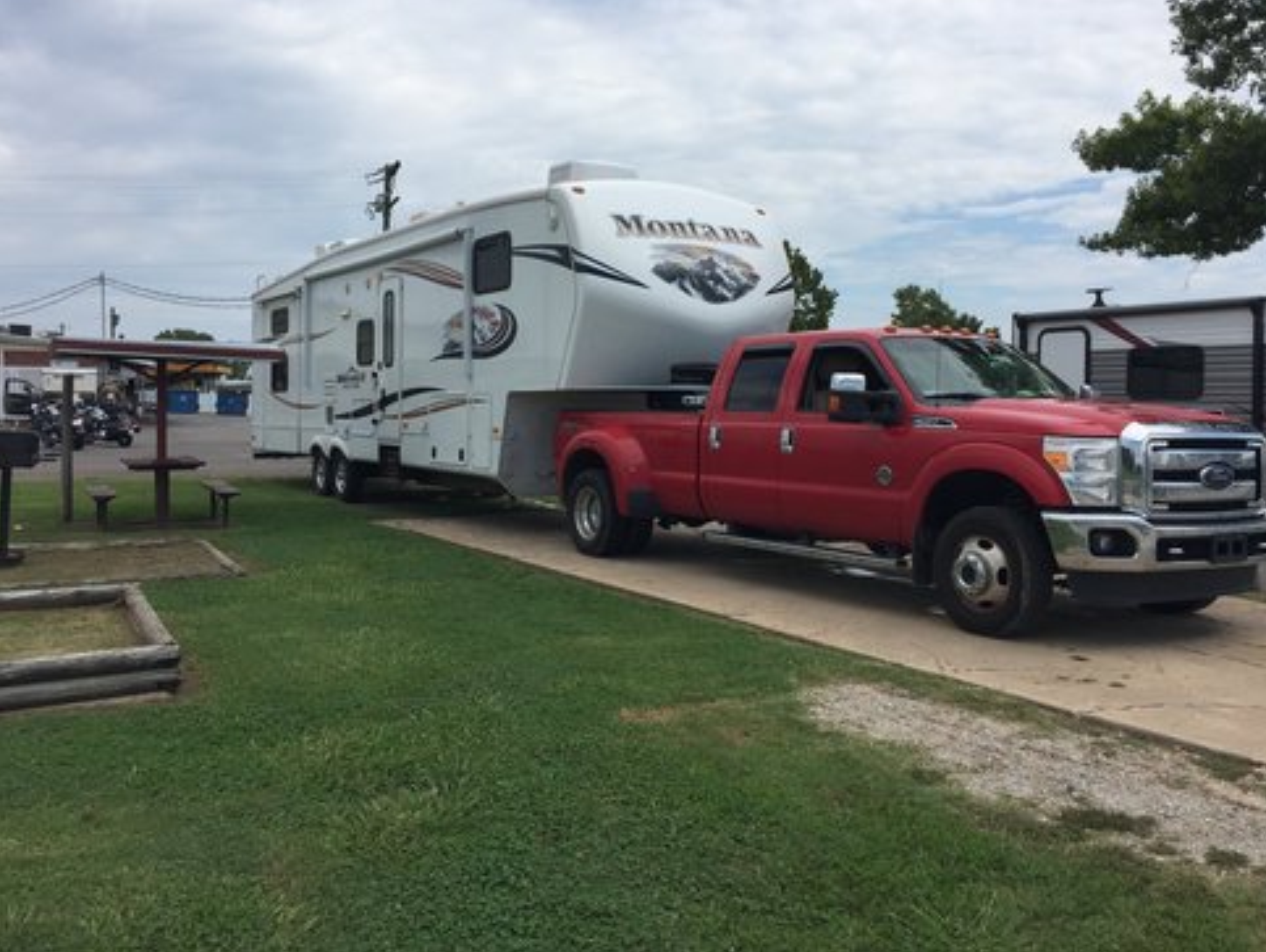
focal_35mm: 32
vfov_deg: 44.2
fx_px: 1171
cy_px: 433
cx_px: 646
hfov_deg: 56.8
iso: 32
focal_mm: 4.15
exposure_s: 1/2639
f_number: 2.2
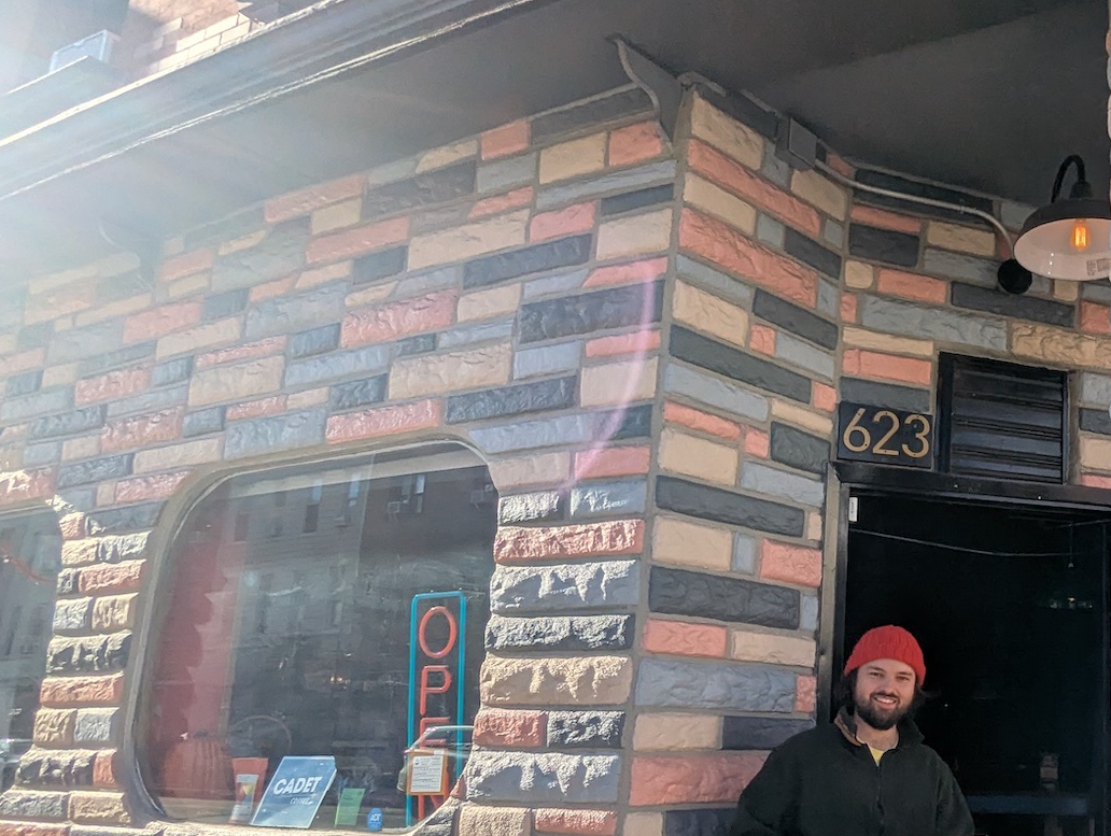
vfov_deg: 44.8
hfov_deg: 50.4
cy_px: 564
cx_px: 1038
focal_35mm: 31
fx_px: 996
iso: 45
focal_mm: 2.35
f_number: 2.2
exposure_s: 1/1821
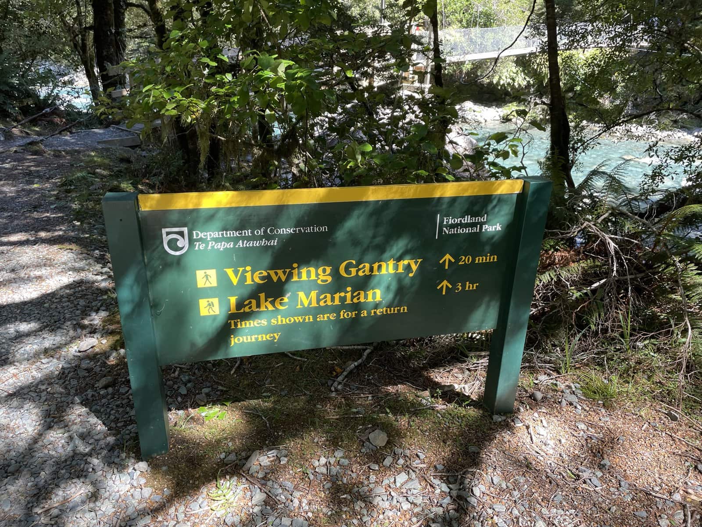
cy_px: 264
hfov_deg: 67.3
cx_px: 351
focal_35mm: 26
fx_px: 527
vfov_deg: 53.1
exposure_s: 1/122
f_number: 1.6
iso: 32
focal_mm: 4.2
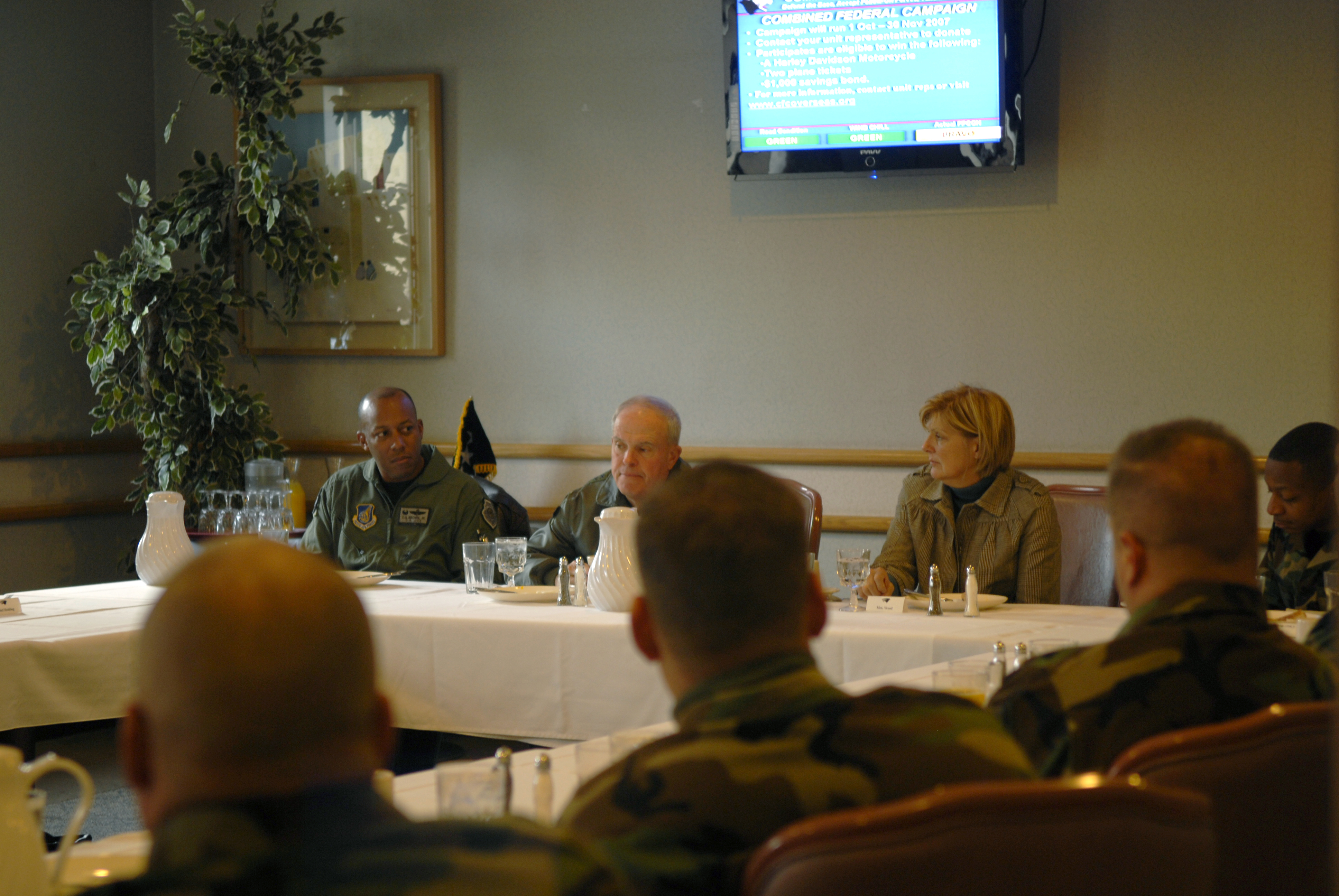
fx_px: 3072
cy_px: 448
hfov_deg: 24.6
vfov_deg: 16.6
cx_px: 670
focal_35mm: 82
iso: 200
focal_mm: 55
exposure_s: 1/20
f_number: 2.8
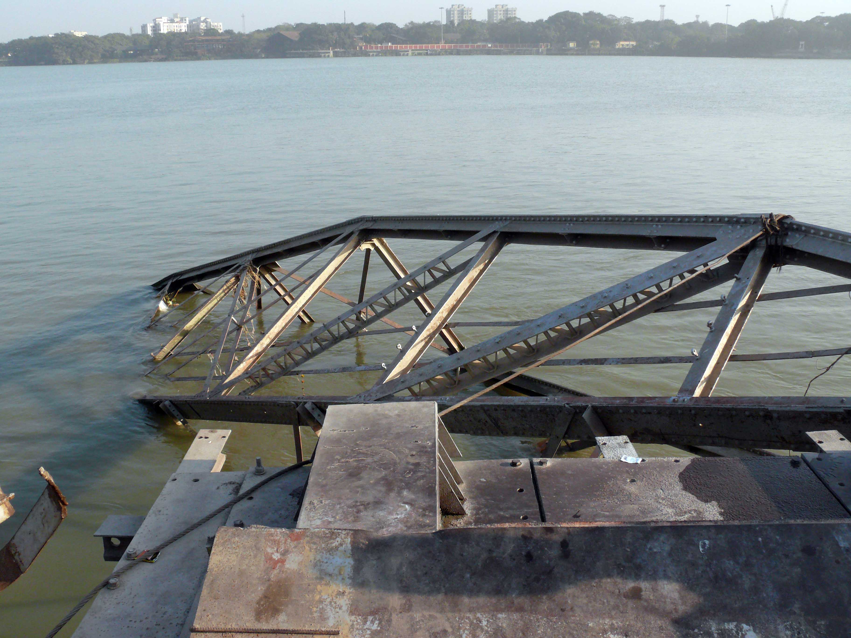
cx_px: 426
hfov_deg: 52.6
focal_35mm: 35
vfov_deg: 40.7
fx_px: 860
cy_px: 319
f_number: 5.6
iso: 200
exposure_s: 1/320
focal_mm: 7.4
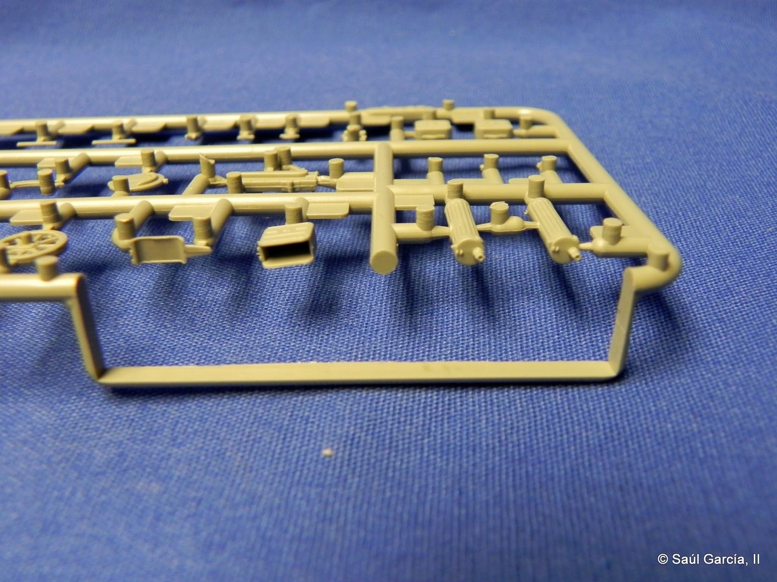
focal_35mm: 33
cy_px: 291
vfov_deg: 42.9
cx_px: 388
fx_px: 741
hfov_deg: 55.4
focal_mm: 5.9
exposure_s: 1/26.4
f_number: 2.8
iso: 400
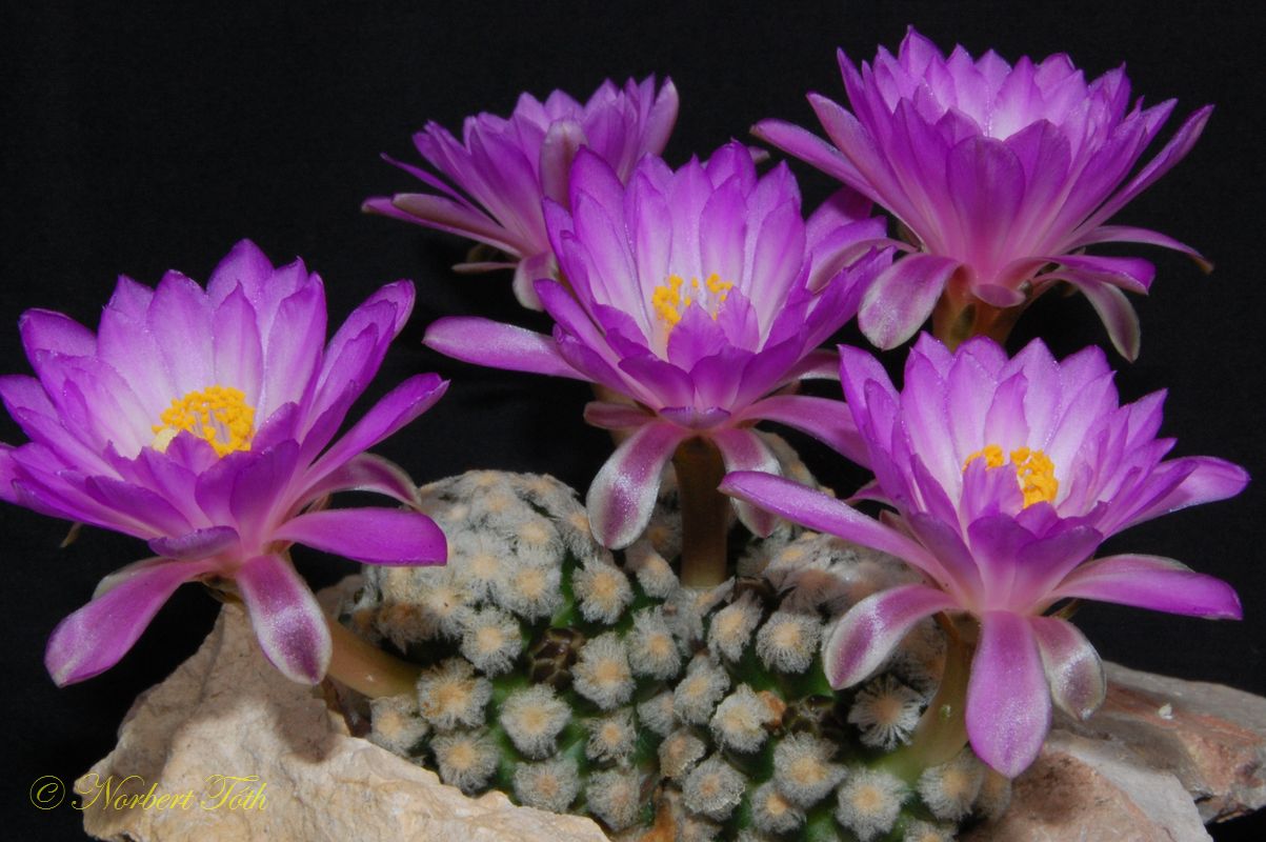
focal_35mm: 78
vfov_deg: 17.5
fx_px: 2741
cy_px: 421
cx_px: 633
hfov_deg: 26.0
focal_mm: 52
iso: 800
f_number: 36
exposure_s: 1/60
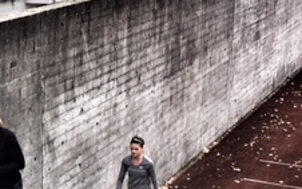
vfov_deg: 15.0
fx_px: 716
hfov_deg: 22.8
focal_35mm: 87
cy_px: 102
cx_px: -4
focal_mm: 4.15
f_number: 2.2
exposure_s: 1/142
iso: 25
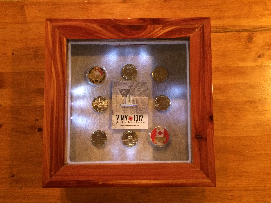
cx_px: 136
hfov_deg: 61.7
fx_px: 227
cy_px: 102
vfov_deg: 48.2
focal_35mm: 29
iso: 400
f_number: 2.2
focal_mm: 4.15
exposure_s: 1/15
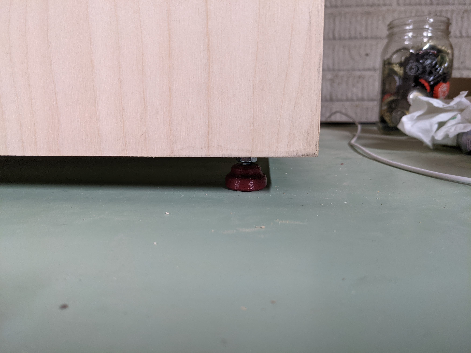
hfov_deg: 65.3
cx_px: 236
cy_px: 176
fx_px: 367
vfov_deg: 51.4
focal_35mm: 27
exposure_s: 1/24
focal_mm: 4.38
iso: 121
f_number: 1.73
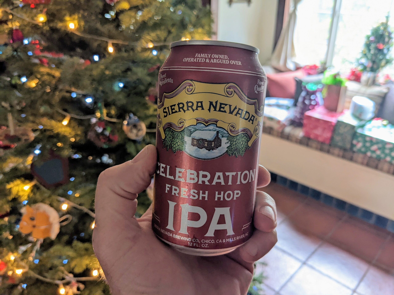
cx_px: 197
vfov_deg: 51.4
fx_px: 307
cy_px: 148
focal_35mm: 27
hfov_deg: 65.3
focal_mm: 4.38
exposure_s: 1/24
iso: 105
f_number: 1.73
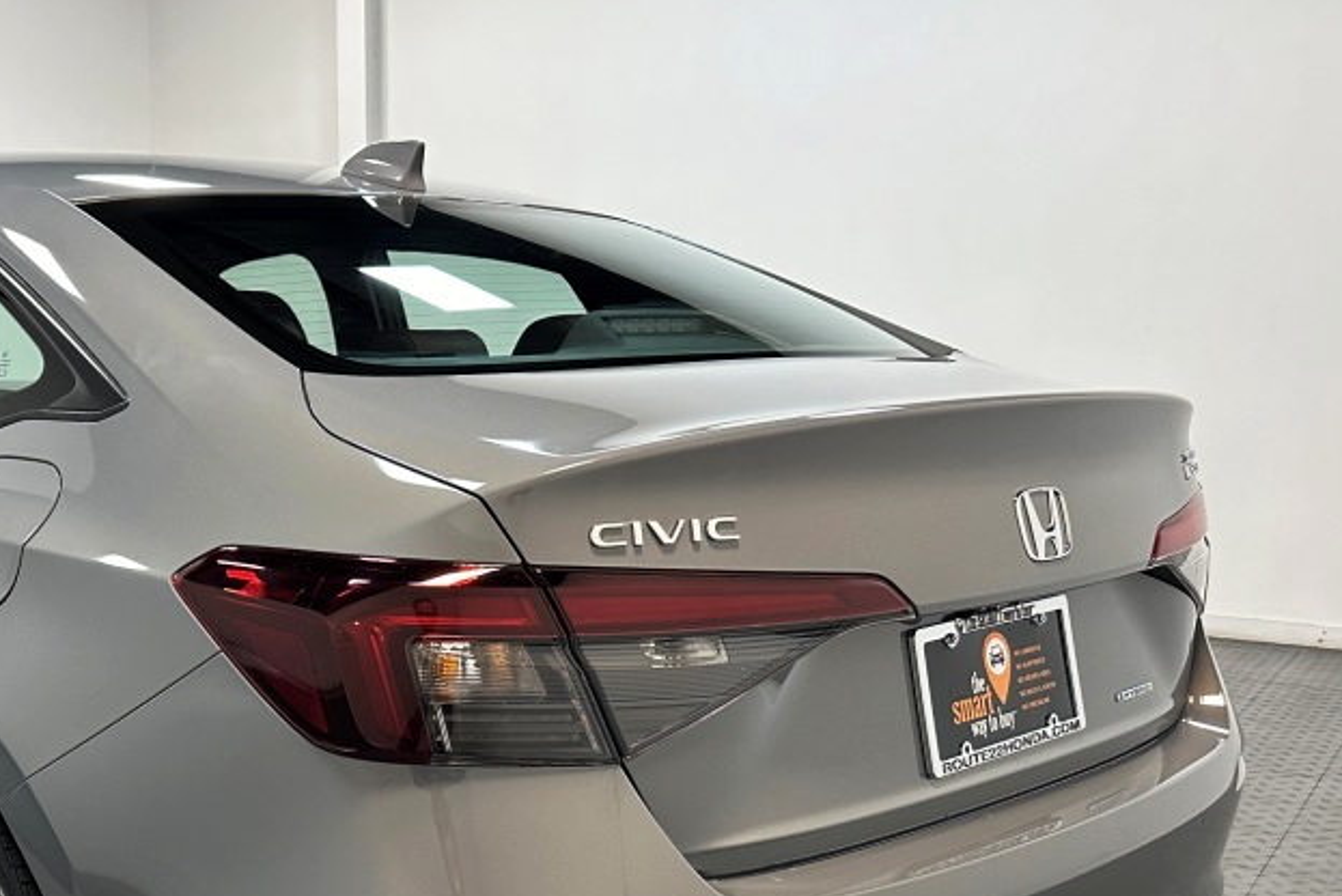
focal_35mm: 41
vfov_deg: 31.4
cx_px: 362
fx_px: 1529
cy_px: 773
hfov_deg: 46.0
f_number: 1.78
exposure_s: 1/60
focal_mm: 6.86
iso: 320
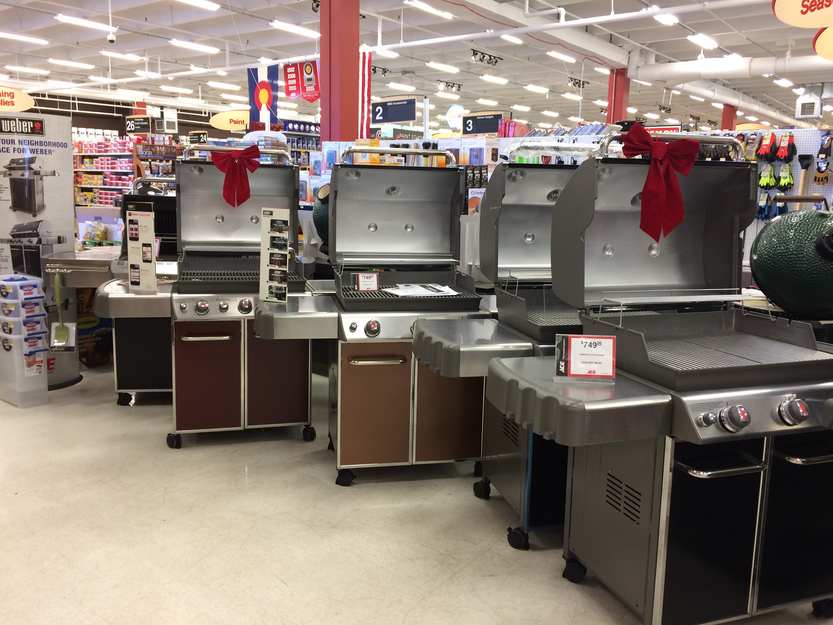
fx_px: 698
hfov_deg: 61.7
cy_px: 312
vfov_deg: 48.2
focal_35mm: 29
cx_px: 416
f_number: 2.2
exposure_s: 1/30
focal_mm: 4.15
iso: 40
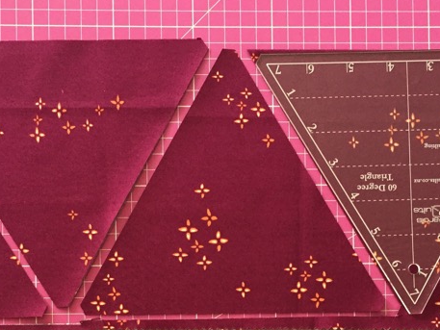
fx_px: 826
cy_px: 340
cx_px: 205
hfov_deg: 29.8
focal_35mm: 65
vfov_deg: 21.7
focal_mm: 4.15
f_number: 2.2
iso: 160
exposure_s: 1/33
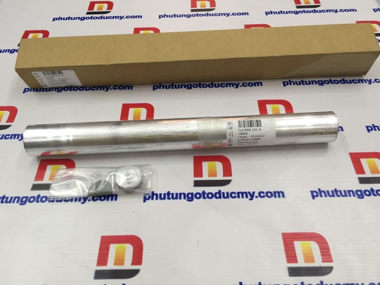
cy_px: 142
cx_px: 190
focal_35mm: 29
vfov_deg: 48.2
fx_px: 318
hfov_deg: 61.7
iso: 80
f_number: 2.2
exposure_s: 1/33
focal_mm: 4.15
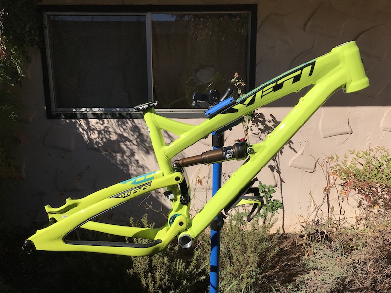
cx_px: 196
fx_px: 316
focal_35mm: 28
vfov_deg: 49.7
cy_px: 146
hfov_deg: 63.4
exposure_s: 1/4367
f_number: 1.8
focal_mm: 3.99
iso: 20
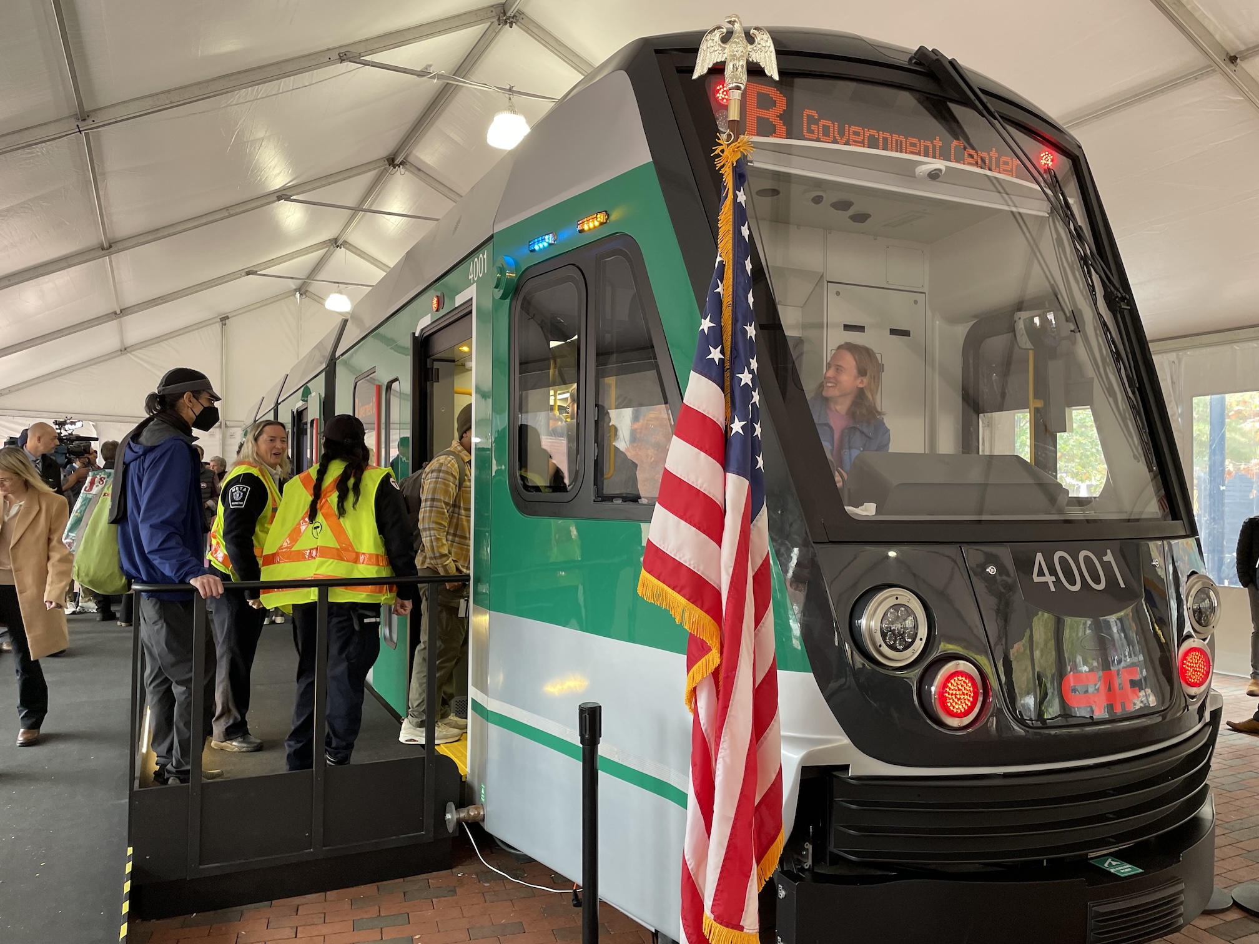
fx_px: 946
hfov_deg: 67.3
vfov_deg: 53.1
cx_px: 630
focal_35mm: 26
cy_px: 472
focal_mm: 4.2
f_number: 1.6
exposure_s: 1/107
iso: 125
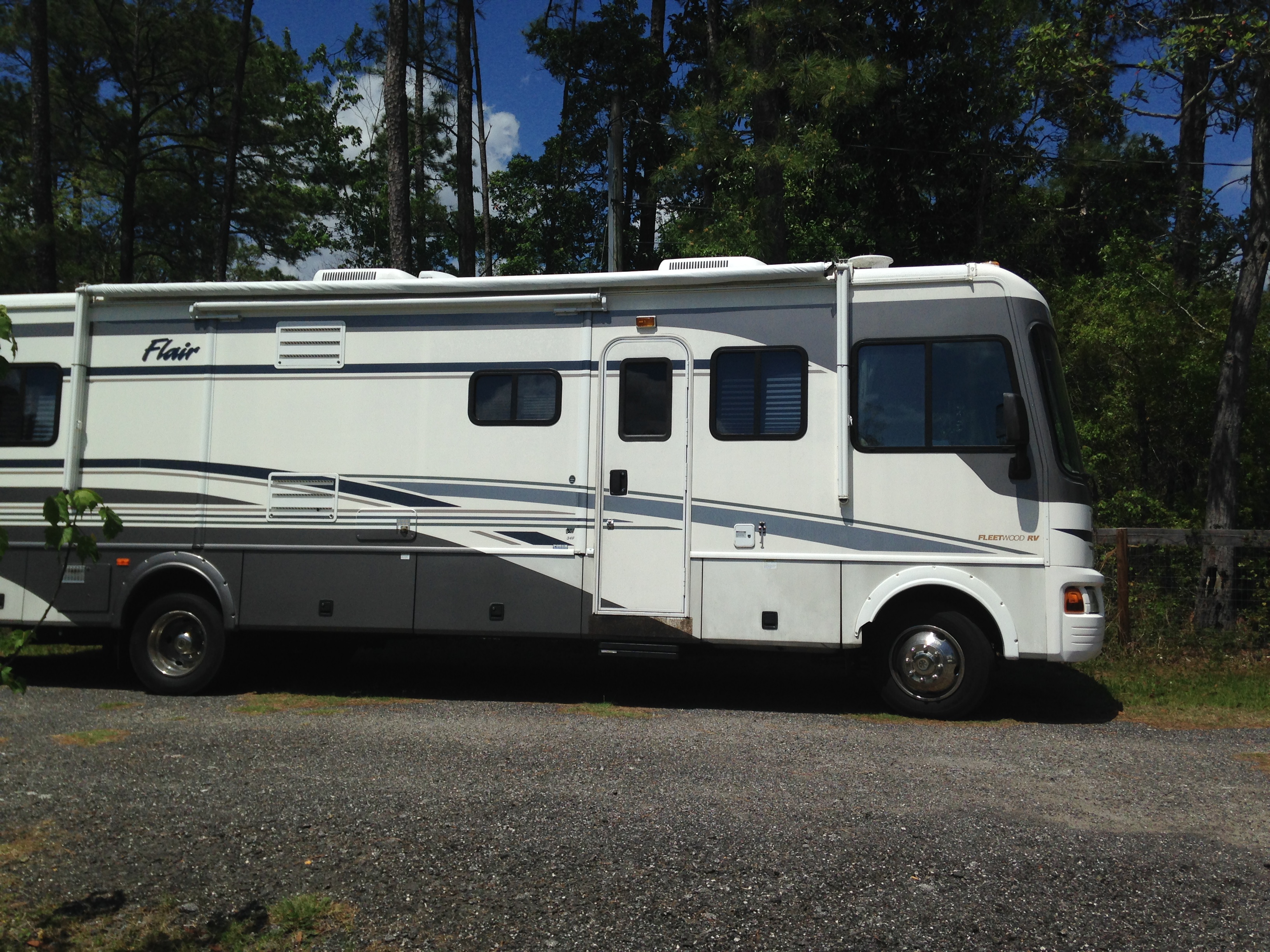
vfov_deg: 42.9
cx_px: 635
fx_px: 1211
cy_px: 476
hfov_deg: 55.4
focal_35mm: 33
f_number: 2.4
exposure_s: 1/4926
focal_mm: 4.12
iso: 50
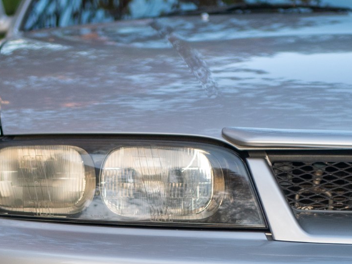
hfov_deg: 6.7
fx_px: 3023
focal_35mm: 297
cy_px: 210
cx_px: 93
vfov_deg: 5.0
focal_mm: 60
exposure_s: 1/160
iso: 320
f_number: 2.8
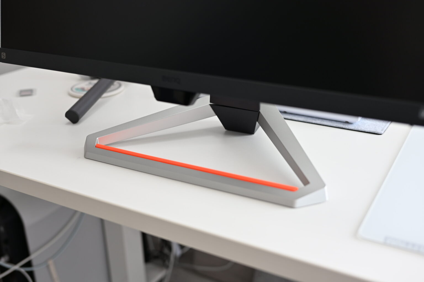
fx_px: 471
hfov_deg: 48.5
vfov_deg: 33.4
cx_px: 212
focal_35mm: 40
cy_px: 141
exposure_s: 1/50
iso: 250
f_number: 3.5
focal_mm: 40
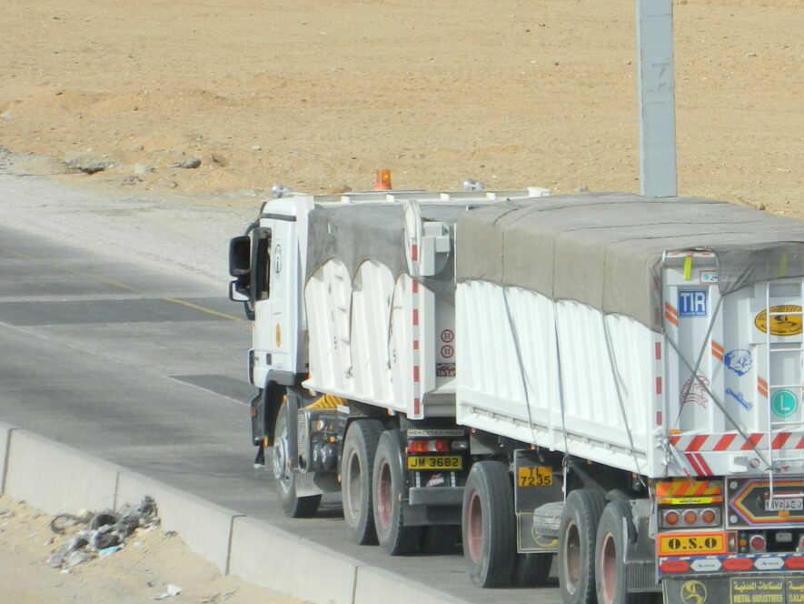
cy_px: 136
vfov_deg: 2.0
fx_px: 17422
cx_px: 785
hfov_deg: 2.6
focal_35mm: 750
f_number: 5.6
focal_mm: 59.7
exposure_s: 1/500
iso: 80
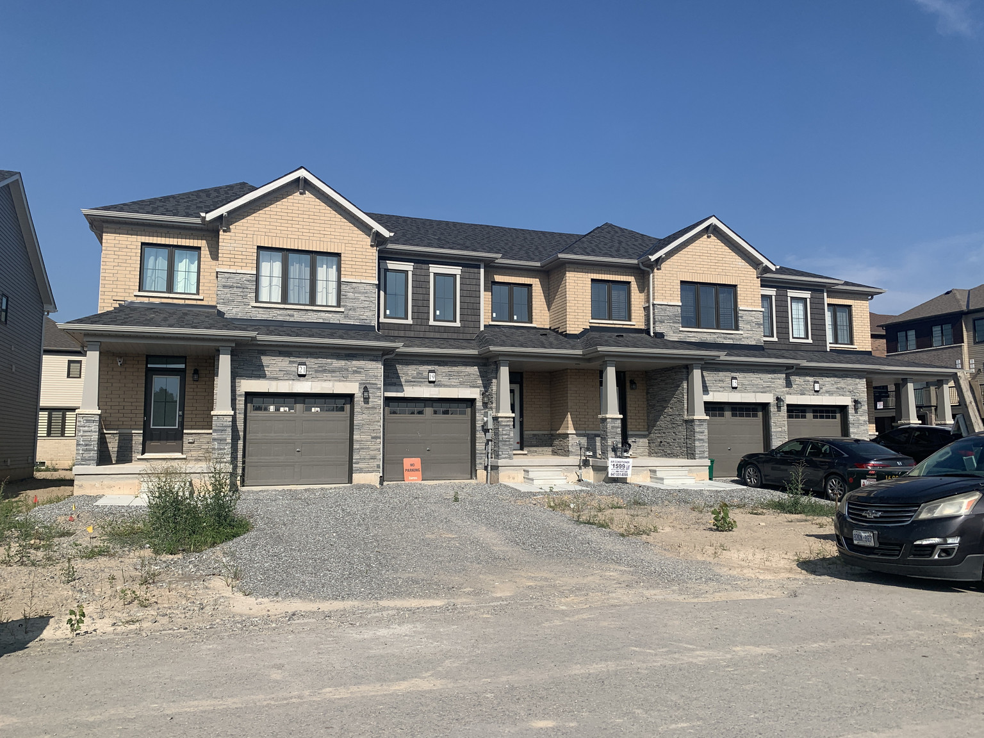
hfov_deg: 67.3
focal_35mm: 26
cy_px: 369
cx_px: 492
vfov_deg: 53.1
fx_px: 739
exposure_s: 1/3185
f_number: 1.8
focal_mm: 4.25
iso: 25
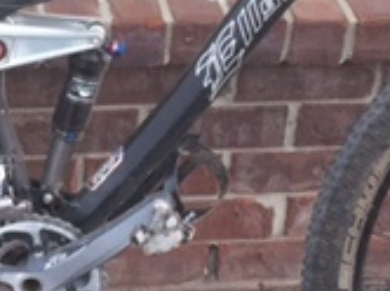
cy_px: 28
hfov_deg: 17.6
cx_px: 132
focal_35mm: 112
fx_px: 1260
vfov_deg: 13.1
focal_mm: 4.15
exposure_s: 1/30
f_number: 2.2
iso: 50
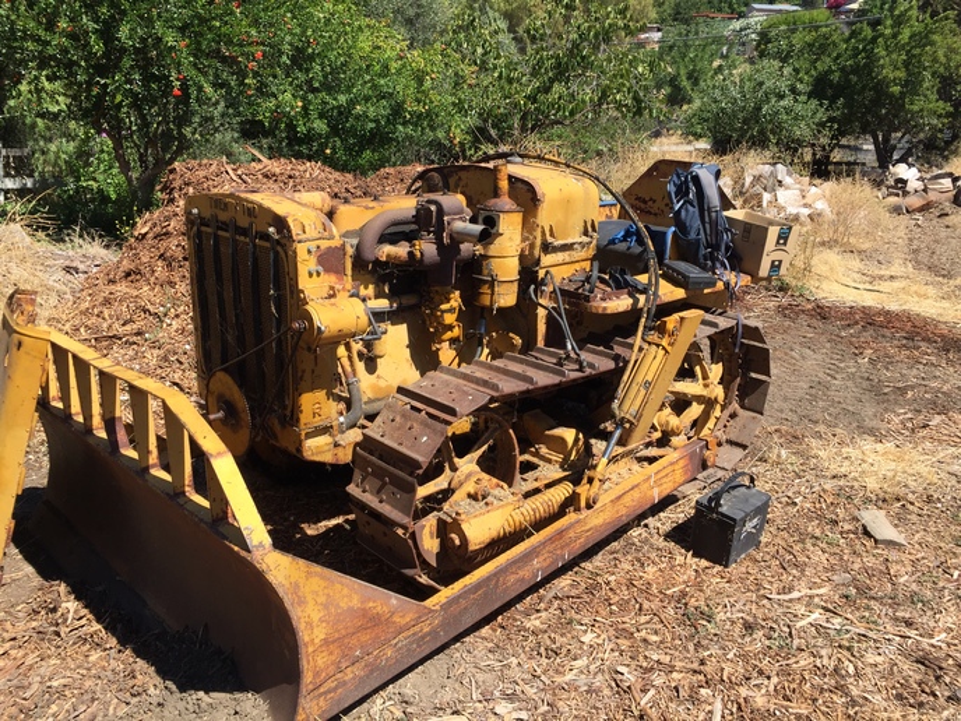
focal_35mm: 29
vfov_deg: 48.2
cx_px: 480
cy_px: 360
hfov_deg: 61.7
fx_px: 805
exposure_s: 1/1276
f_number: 2.2
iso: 32
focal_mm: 4.15
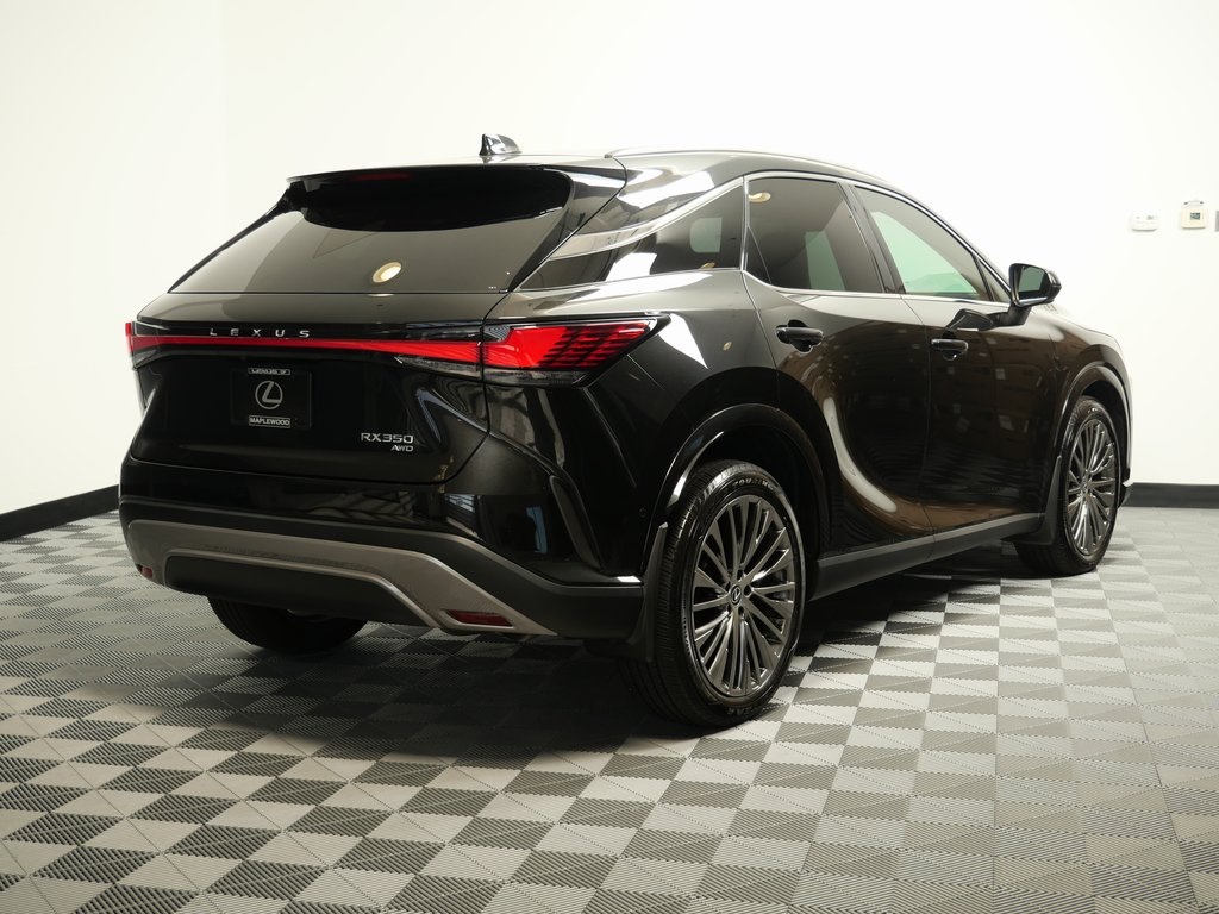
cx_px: 610
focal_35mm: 44
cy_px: 457
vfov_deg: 32.9
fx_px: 1549
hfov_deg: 42.9
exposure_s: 1/200
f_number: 4.2
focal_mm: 22
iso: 250
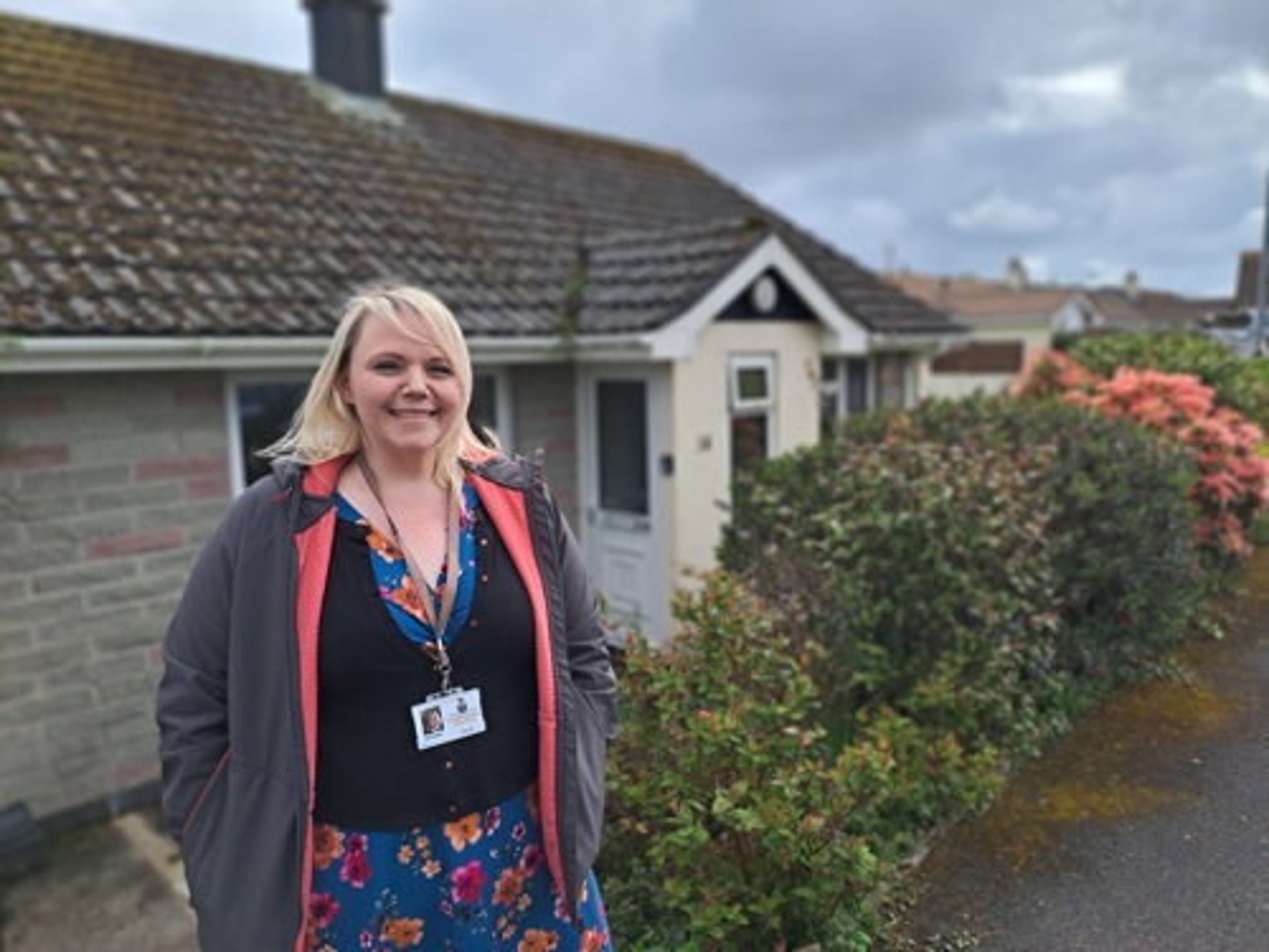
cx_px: 634
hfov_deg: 69.4
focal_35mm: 25
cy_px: 476
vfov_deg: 54.9
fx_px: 916
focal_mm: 4.65
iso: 32
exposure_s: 1/733
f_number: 1.8
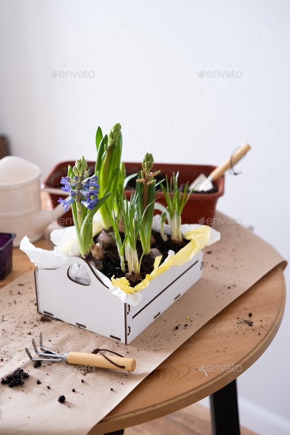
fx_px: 640
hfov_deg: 25.5
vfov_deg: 37.5
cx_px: 145
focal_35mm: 53
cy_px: 218
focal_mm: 35
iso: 320
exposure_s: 1/80
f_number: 2
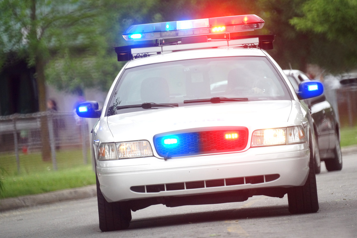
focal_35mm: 500
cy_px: 119
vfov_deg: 2.7
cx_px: 178
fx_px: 4958
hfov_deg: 4.1
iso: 1600
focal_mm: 500
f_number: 8
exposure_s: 1/500
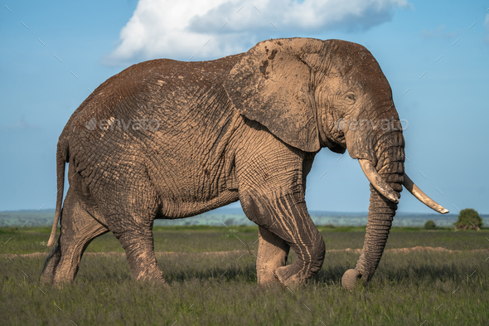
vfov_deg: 9.1
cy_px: 163
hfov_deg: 13.7
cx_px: 244
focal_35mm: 150
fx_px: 2037
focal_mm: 150
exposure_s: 1/800
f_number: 5
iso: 140
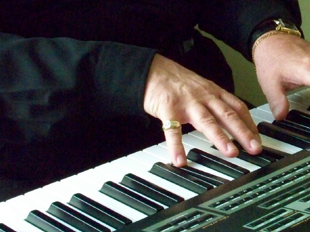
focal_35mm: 112
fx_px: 1002
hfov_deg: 17.5
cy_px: 117
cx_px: 206
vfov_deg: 13.2
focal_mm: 14.6
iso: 1600
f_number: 8
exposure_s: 1/160
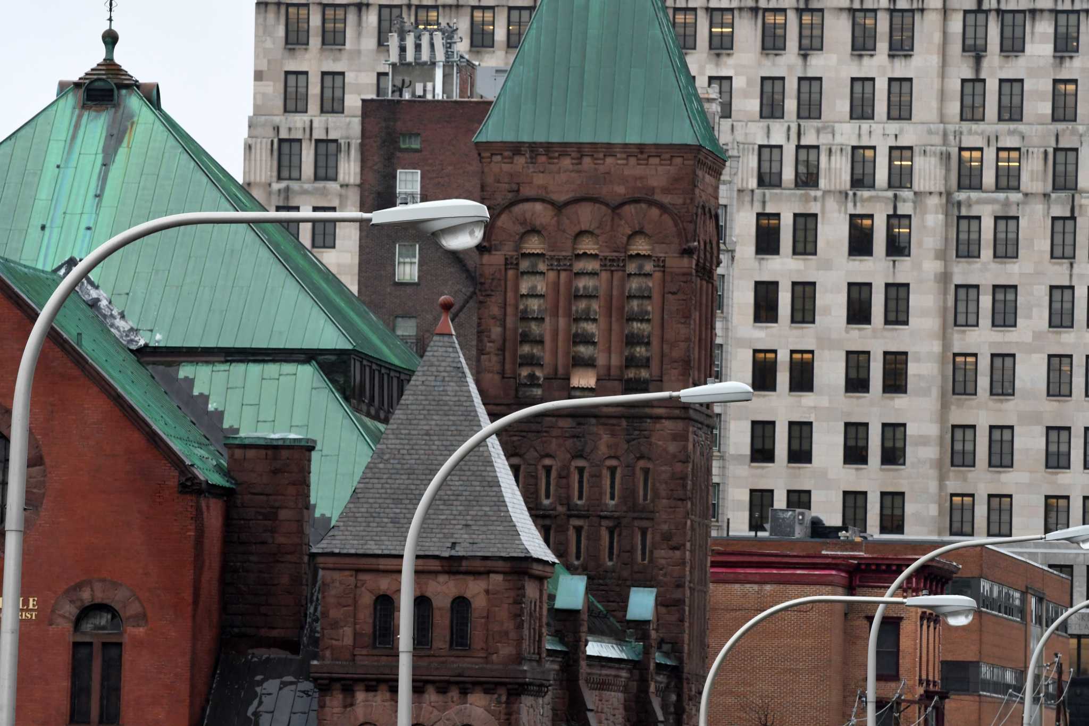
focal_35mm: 285
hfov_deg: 7.2
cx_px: 544
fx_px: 8620
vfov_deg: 4.8
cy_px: 363
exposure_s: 1/80
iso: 1250
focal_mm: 190
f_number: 9
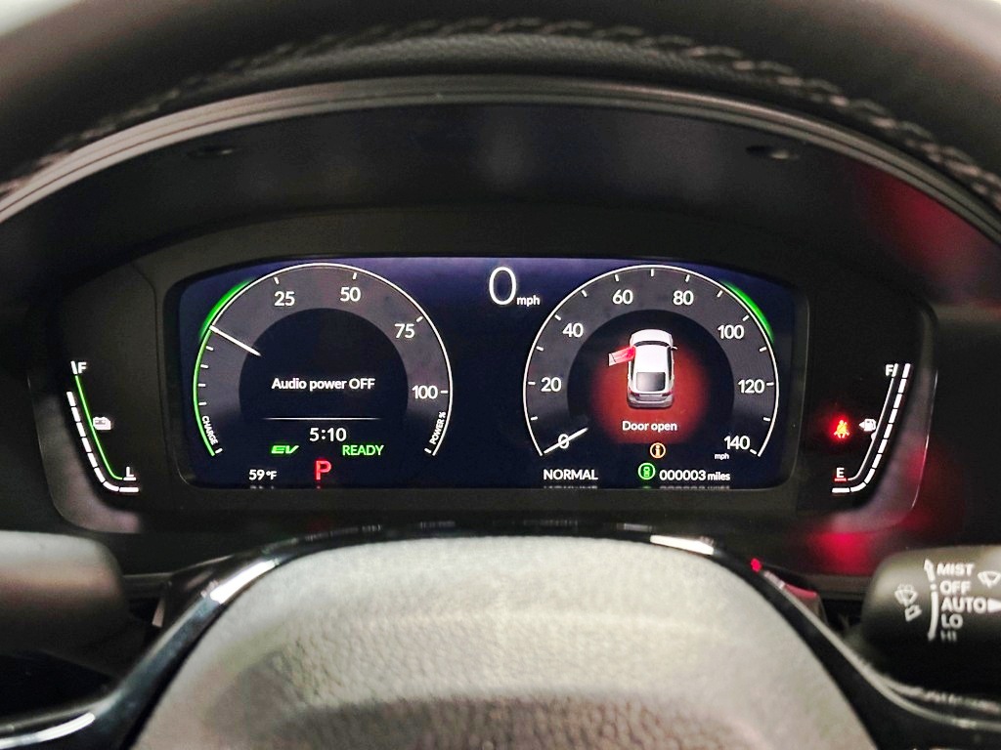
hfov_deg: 39.7
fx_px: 1388
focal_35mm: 48
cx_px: 500
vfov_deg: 30.3
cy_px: 375
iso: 640
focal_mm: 6.86
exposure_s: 1/20
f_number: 1.78
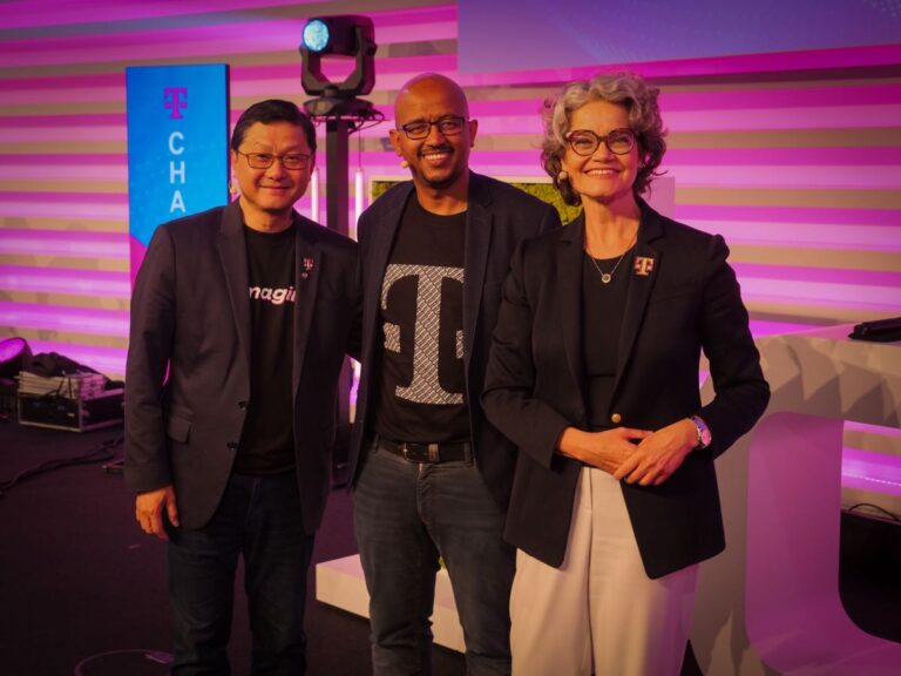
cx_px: 450
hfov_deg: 38.2
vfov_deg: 29.1
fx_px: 1301
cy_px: 338
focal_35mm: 50
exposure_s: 1/125
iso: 640
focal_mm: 25
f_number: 3.5
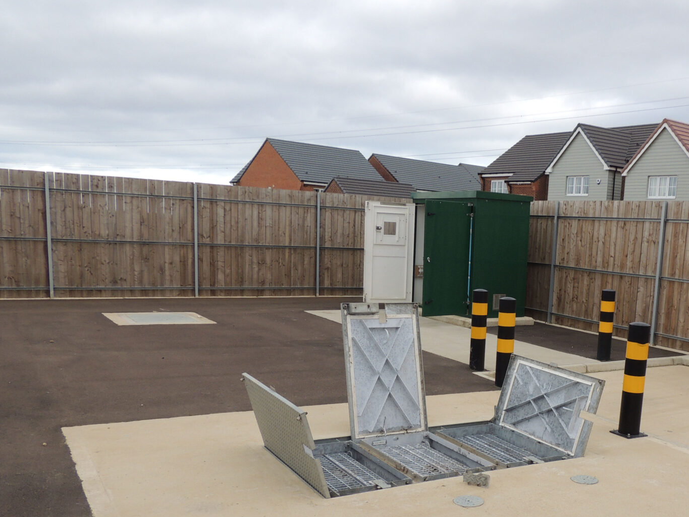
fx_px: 717
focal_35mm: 36
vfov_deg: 39.0
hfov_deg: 50.1
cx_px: 476
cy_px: 361
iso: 100
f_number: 3
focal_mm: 4.3
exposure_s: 1/400
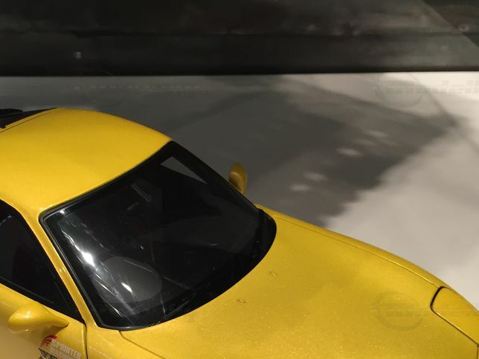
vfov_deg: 26.3
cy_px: 311
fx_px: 747
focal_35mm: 54
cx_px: 138
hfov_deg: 35.0
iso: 40
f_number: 2.2
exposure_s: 1/33
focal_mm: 4.15
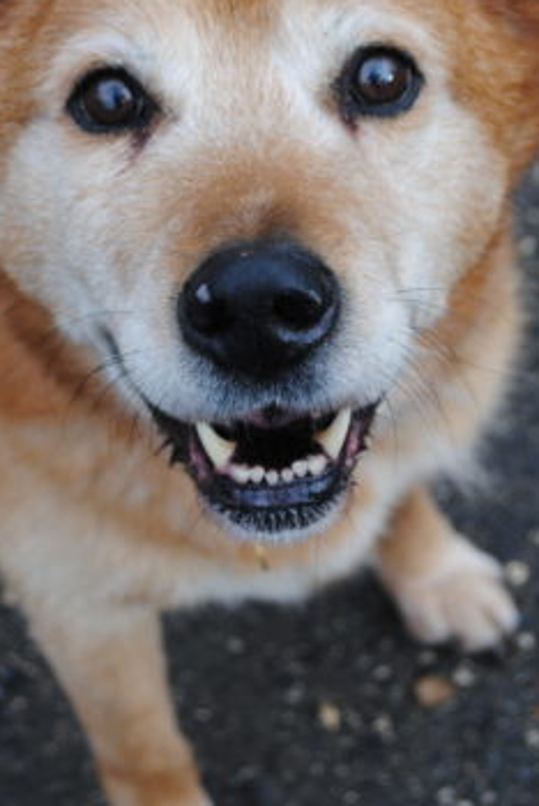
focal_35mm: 106
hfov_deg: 12.9
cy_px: 210
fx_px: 2376
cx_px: 220
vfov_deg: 19.1
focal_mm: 38
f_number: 5
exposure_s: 1/100
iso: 200
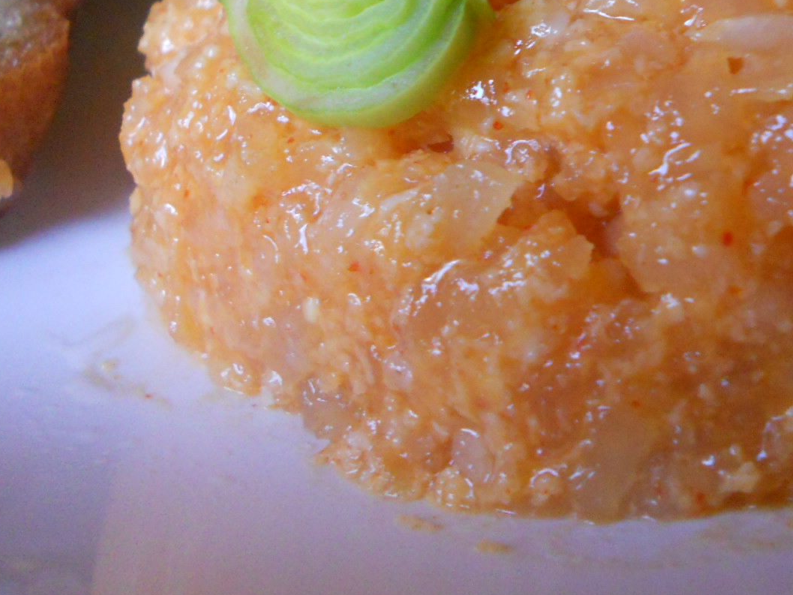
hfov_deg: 30.7
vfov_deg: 23.1
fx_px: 1420
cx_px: 589
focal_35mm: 62
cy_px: 63
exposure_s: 1/20
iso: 400
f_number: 3.5
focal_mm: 5.8
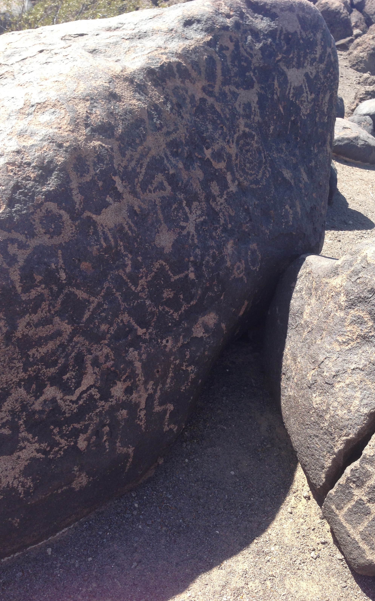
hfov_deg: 35.3
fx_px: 589
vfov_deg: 54.0
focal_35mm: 36
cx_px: 207
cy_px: 297
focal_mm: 4.13
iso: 50
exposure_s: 1/589
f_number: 2.4
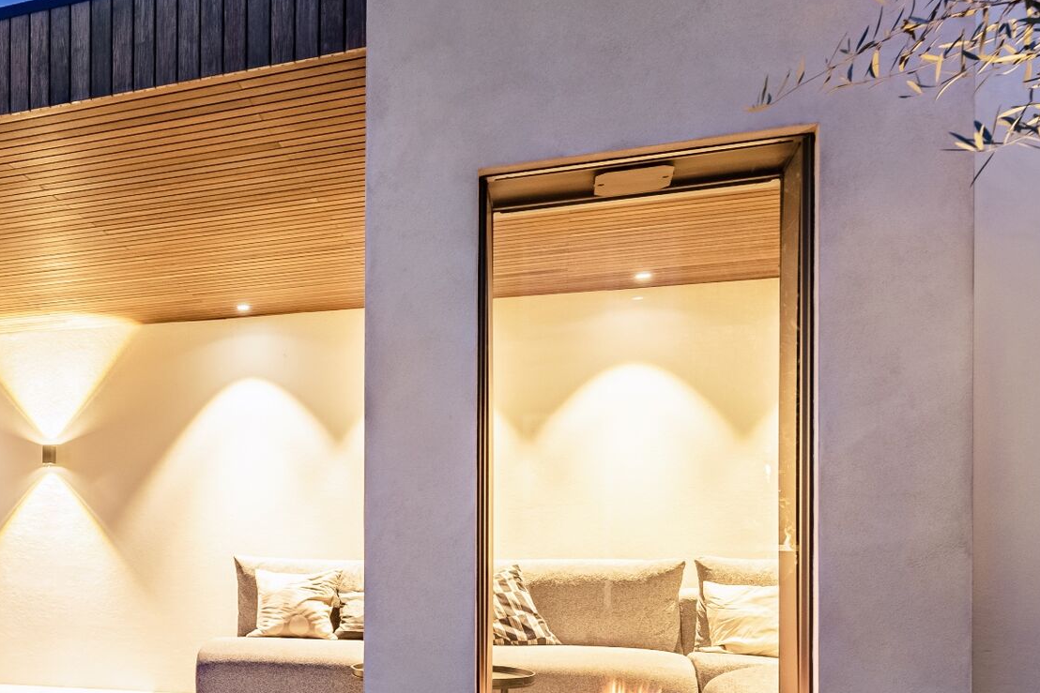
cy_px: 492
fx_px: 1127
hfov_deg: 42.3
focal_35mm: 39
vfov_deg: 33.7
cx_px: -18
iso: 250
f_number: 9
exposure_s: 1/3
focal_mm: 18
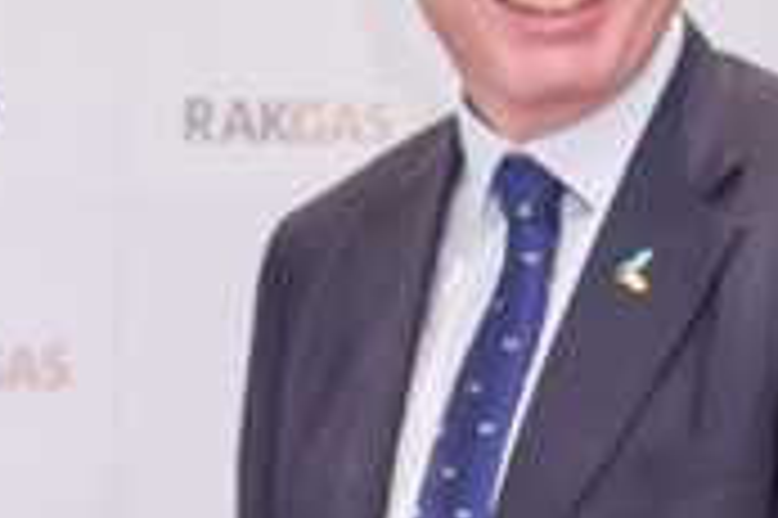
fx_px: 2785
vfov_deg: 10.4
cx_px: 148
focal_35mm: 129
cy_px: 608
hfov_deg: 15.8
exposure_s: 1/160
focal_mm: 29
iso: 1250
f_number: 3.2
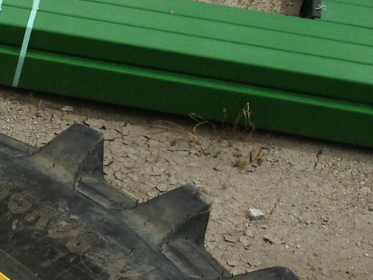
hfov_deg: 13.3
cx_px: -293
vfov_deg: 10.6
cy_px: 447
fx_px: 1444
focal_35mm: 134
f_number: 2.4
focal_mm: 4.12
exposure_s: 1/2584
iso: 50
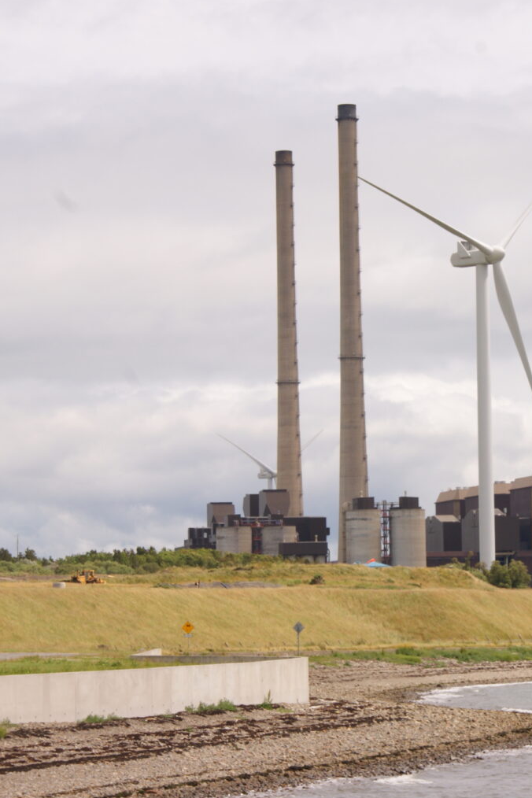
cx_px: 440
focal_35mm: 159
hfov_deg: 8.6
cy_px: 399
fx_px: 3524
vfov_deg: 12.9
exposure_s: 1/160
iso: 100
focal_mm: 70
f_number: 16
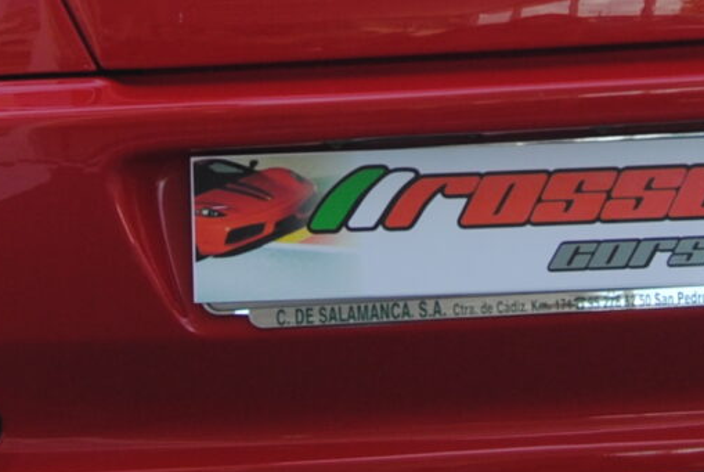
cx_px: 490
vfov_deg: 7.5
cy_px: -98
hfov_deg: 11.3
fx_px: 3545
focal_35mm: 181
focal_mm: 24
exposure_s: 1/125
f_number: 5.6
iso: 125
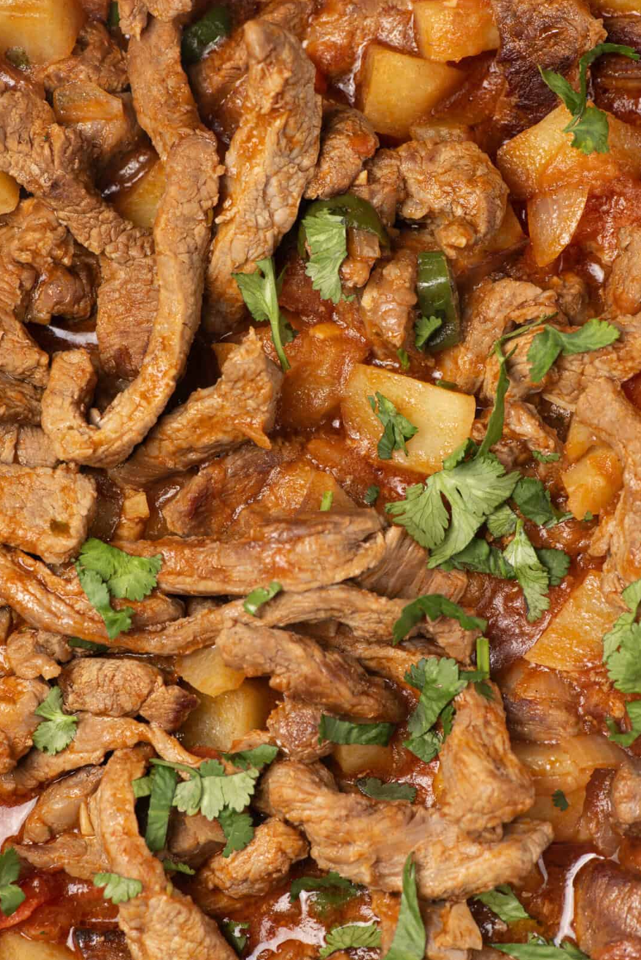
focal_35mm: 117
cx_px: 354
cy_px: 438
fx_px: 3123
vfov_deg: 17.5
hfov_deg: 11.7
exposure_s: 1/200
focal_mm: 105
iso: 100
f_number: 8
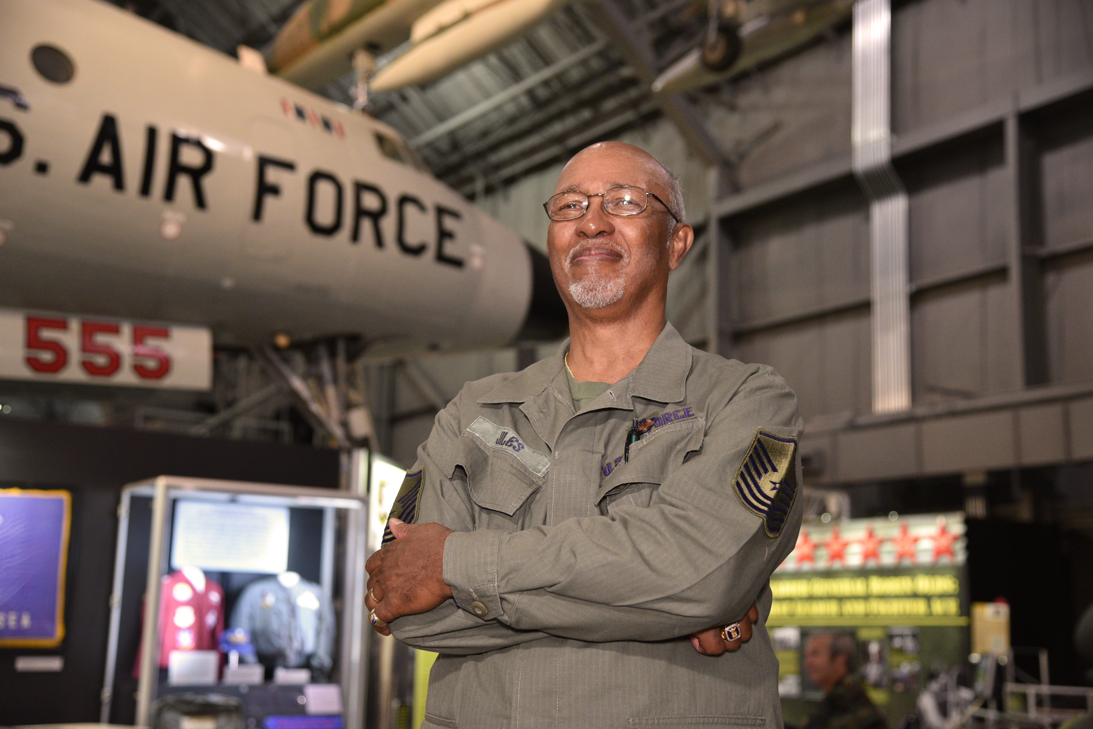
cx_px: 546
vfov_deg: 27.0
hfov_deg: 39.6
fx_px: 1519
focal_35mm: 50
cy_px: 364
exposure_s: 1/50
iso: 2500
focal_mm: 50
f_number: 4
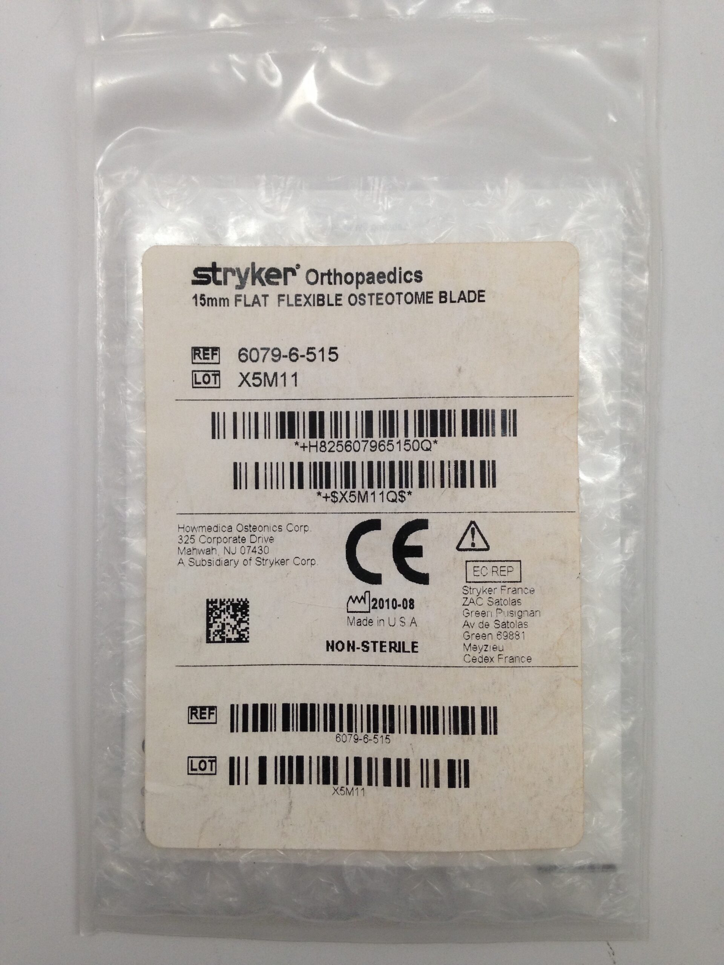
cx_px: 362
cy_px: 482
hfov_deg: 42.9
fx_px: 920
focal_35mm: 33
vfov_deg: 55.4
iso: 80
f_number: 2.4
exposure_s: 1/120
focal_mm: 4.12
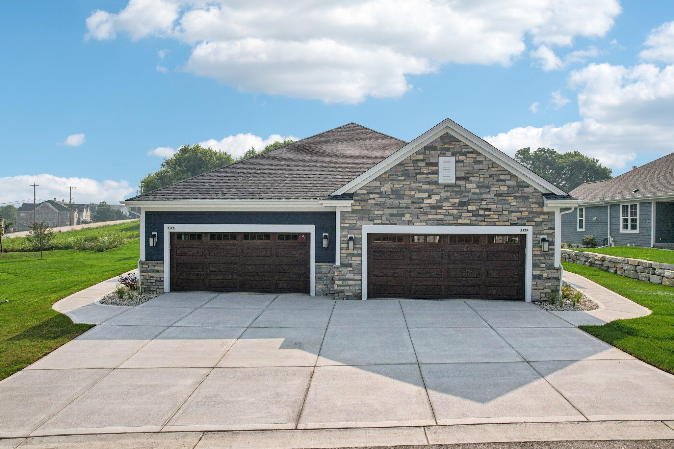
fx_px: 412
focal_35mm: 22
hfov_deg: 78.6
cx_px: 337
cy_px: 224
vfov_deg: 57.2
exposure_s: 1/4000
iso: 100
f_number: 2.8
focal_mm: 8.38
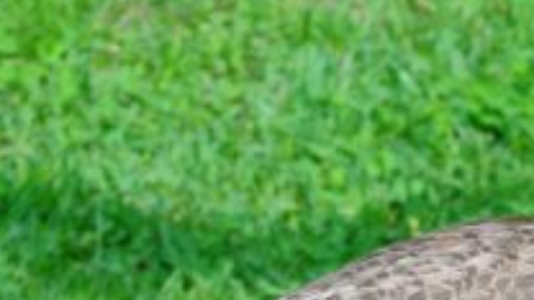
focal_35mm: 430
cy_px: 438
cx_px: 460
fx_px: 6089
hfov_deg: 5.0
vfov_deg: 2.8
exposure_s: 1/400
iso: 100
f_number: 4.5
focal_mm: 41.2
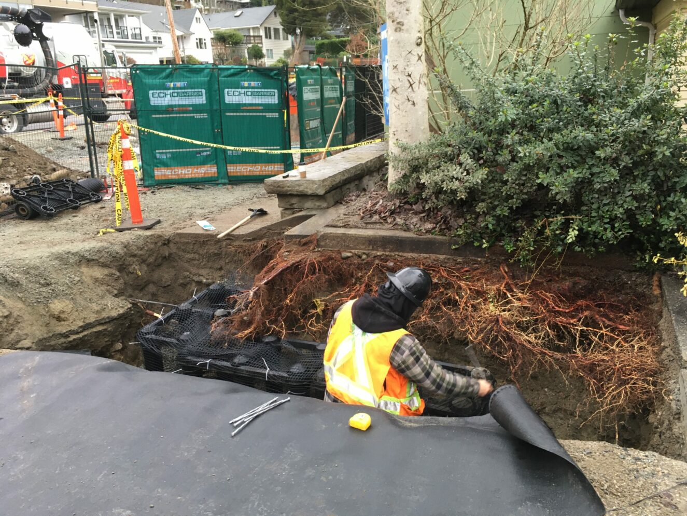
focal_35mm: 29
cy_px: 258
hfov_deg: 61.7
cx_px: 344
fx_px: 576
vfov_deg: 48.2
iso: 50
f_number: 2.2
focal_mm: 4.15
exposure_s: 1/30
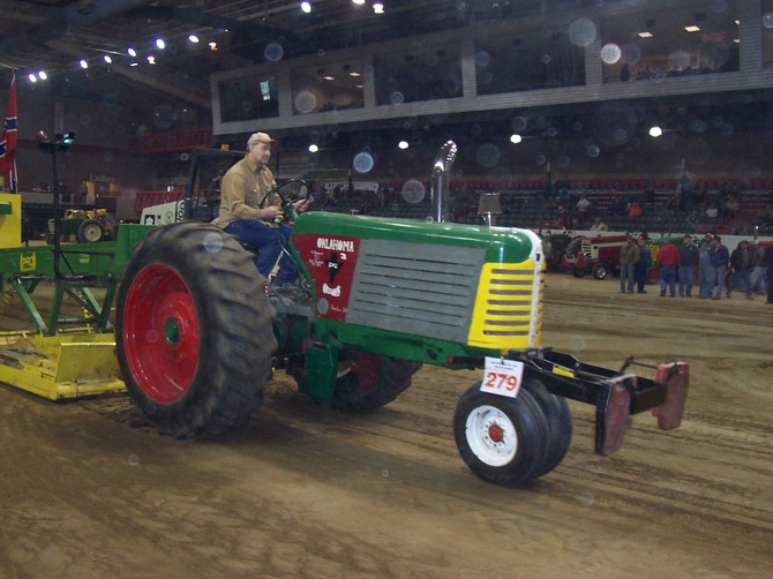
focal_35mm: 38
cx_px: 390
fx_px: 848
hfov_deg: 49.0
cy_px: 287
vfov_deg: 37.7
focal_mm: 5.6
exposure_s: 1/60
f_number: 2.8
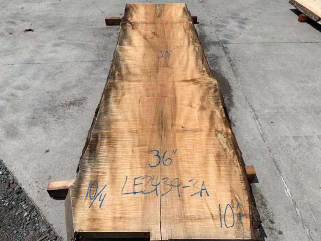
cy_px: 120
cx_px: 160
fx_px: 241
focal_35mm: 26
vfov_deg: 53.1
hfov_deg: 67.3
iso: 25
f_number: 1.8
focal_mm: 4.25
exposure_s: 1/6061
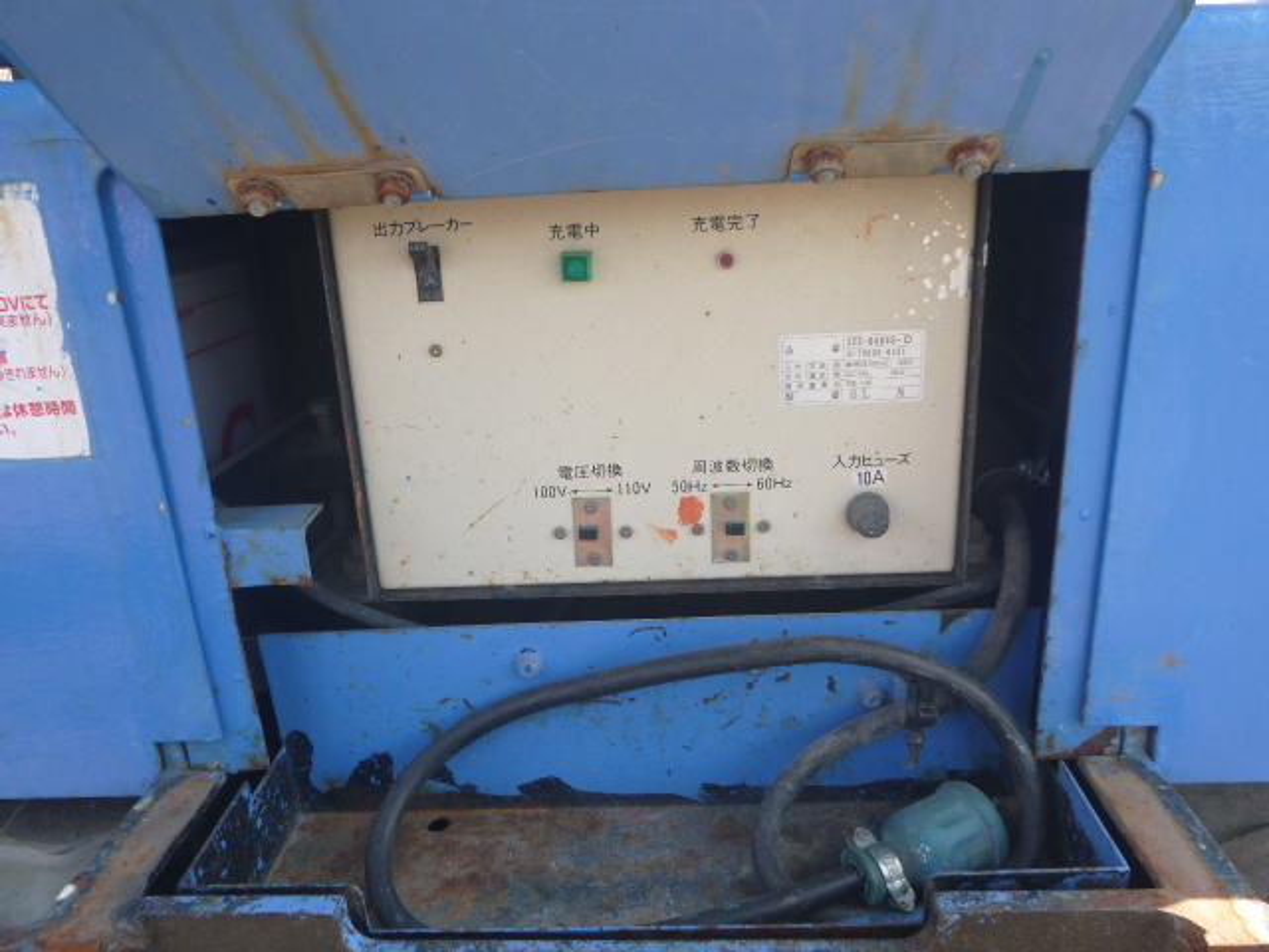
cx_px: 634
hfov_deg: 69.4
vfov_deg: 54.9
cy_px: 476
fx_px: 916
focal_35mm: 25
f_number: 3.9
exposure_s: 1/80
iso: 100
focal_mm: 4.5
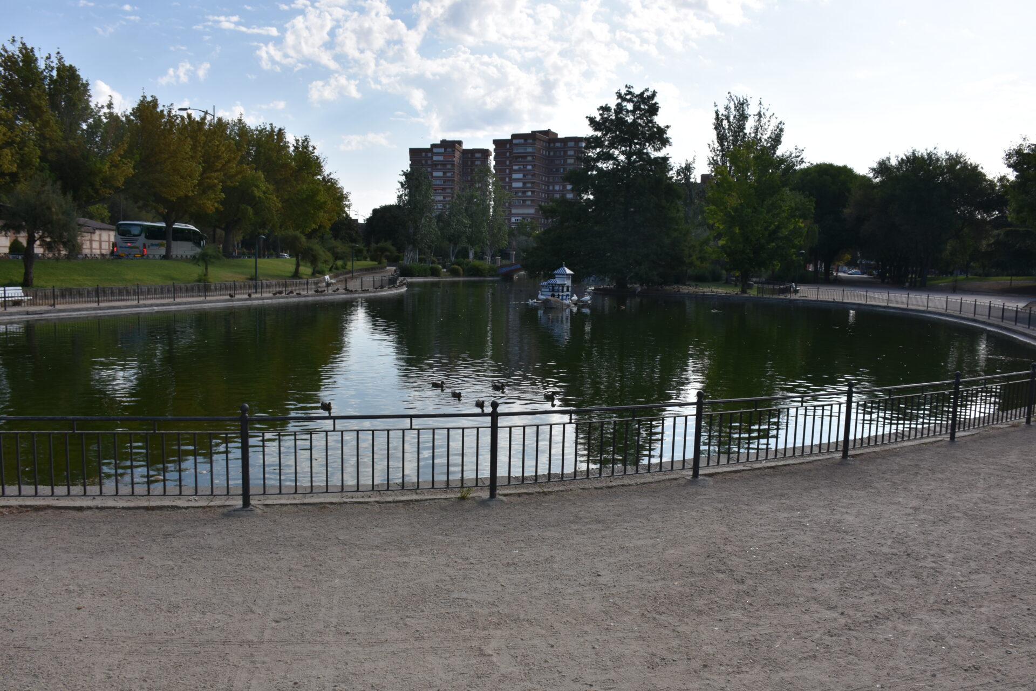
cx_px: 518
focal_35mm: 27
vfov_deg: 47.9
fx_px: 777
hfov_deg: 67.4
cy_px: 346
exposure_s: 1/250
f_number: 8
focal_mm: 18
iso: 100
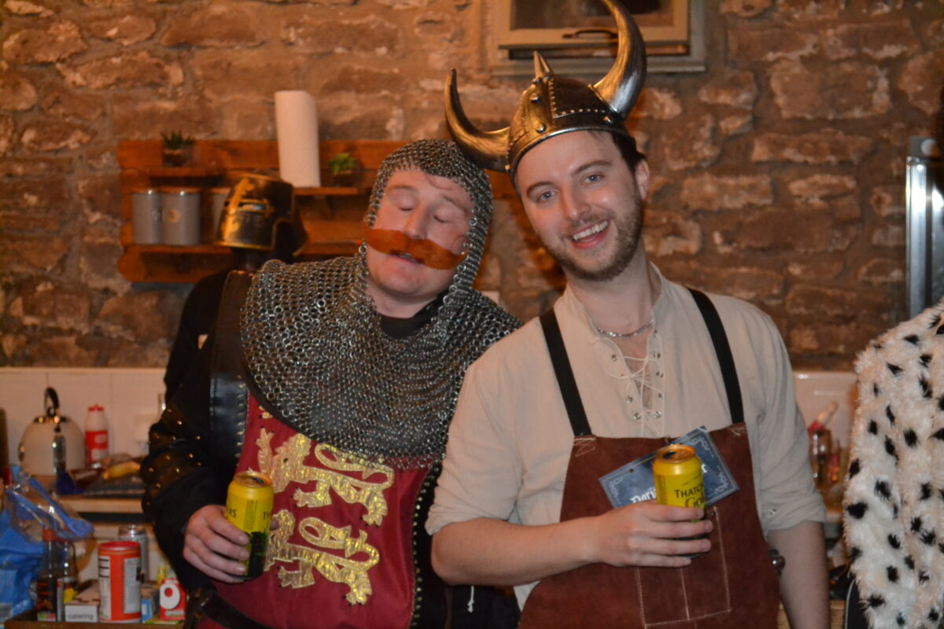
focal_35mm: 69
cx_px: 472
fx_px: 1809
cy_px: 314
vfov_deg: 19.7
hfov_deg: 29.2
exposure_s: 1/60
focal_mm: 46
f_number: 5.3
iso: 3200
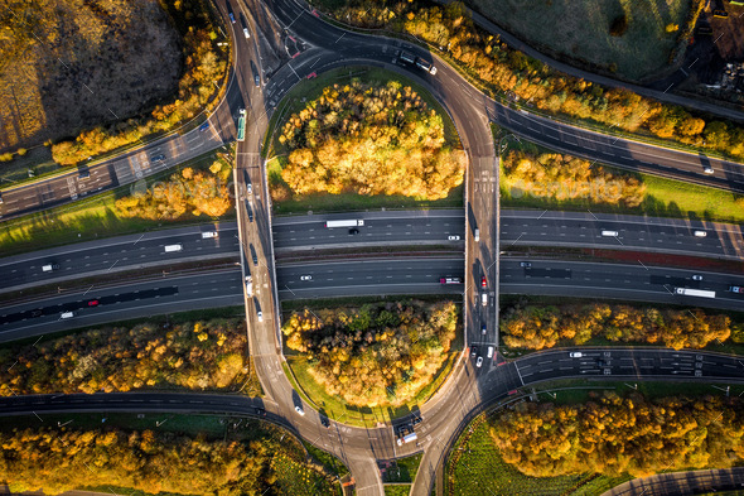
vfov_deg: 46.4
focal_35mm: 28
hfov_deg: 65.5
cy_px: 248
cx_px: 372
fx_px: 578
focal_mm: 10.26
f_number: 4.5
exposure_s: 1/80
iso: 100
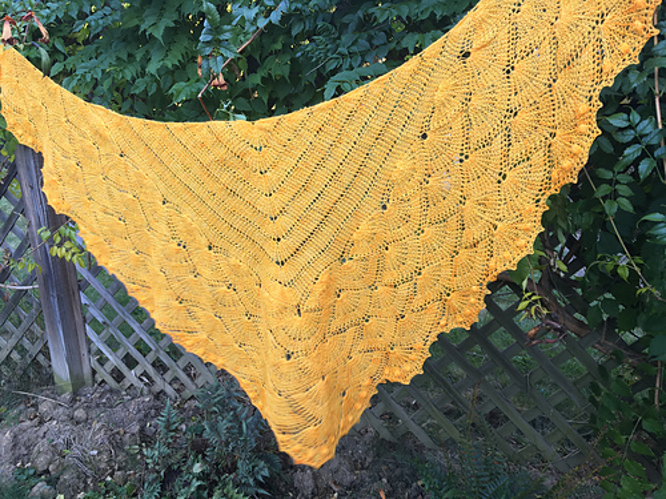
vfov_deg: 48.2
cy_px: 250
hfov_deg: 61.7
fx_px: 558
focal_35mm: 29
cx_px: 333
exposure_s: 1/30
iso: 25
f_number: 2.2
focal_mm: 4.15
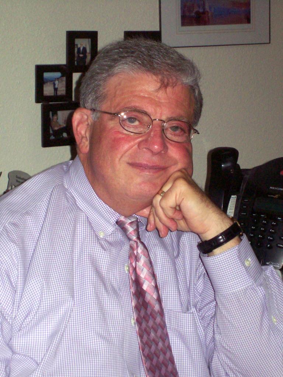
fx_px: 1025
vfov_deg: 20.9
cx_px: 142
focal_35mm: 94
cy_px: 188
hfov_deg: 15.7
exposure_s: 1/221
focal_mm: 15.7
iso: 400
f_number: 4.5
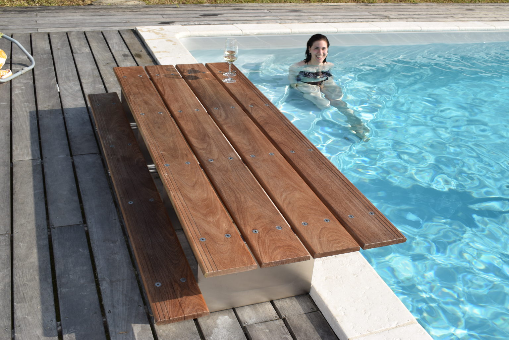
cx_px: 254
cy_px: 170
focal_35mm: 40
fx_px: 573
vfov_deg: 33.0
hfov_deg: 47.9
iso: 100
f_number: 9
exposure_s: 1/200
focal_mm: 27
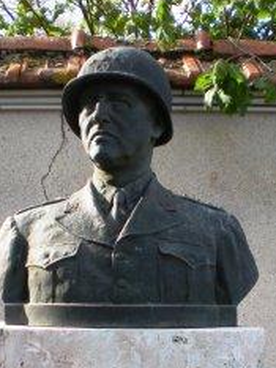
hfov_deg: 20.2
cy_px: 347
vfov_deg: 25.6
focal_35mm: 73
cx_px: 110
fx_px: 775
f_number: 3.1
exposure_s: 1/220
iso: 64
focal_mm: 6.3
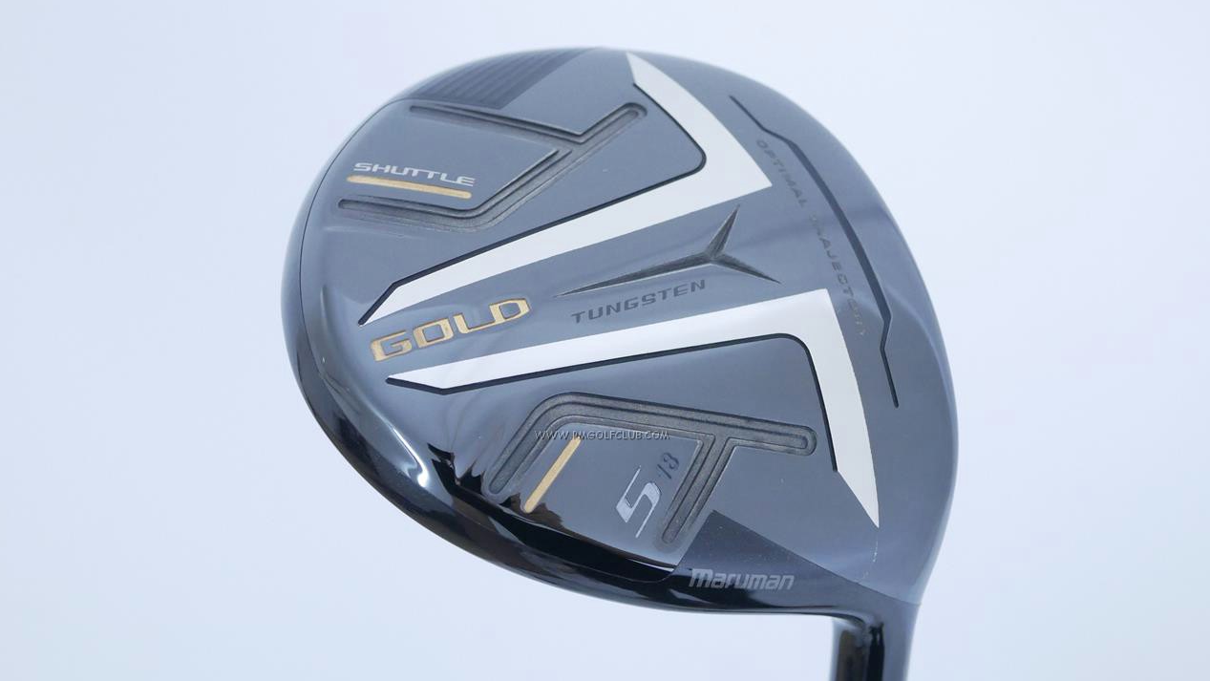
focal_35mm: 55
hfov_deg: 37.8
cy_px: 349
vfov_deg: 21.8
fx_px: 1765
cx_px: 602
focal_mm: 25
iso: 1600
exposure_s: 1/60
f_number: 4.5
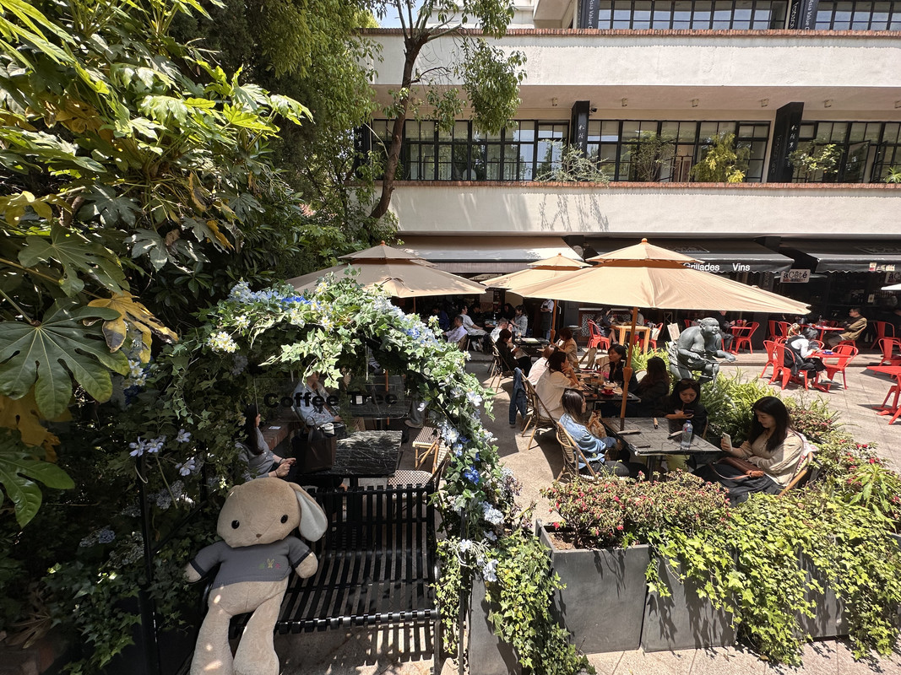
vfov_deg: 85.7
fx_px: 364
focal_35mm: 14
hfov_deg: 102.1
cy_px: 338
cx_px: 450
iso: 40
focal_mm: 2.22
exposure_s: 1/575
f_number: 2.2
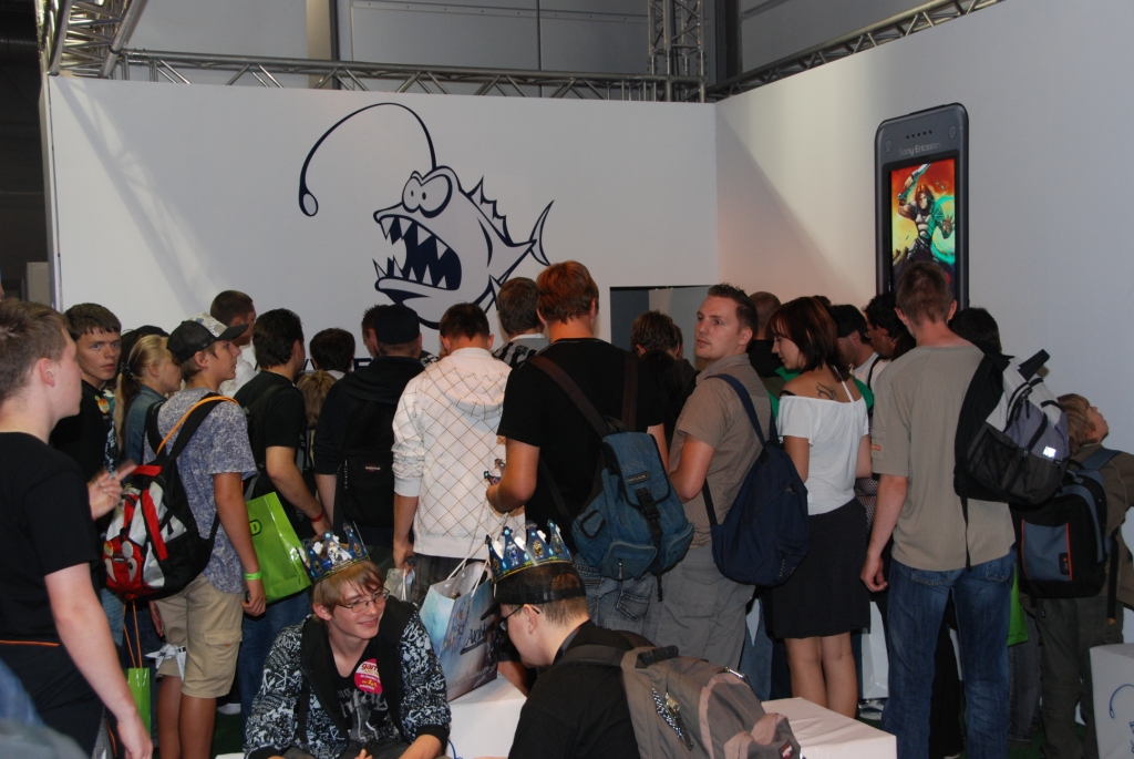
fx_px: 1466
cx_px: 567
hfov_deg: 42.3
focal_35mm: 46
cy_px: 380
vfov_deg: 29.0
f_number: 5.6
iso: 400
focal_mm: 31
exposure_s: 1/60
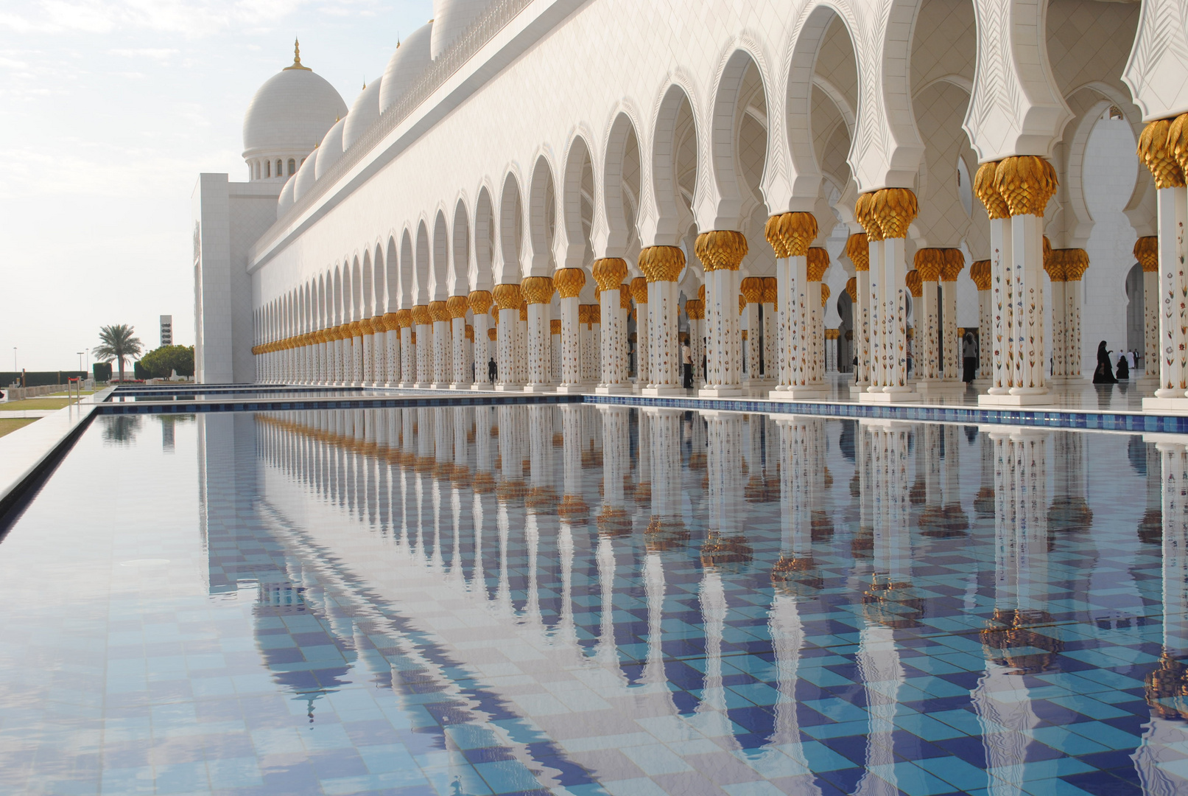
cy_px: 398
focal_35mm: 45
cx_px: 594
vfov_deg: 30.0
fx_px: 1487
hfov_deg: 43.6
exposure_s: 1/320
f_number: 8
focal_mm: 30
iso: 100
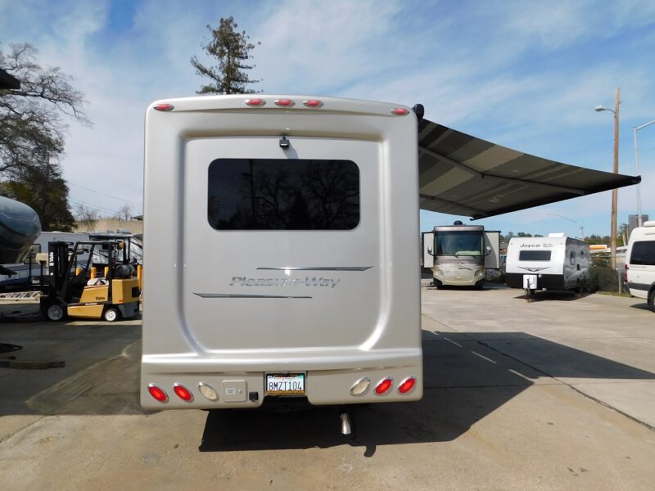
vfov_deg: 58.9
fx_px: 435
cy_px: 246
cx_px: 328
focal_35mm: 23
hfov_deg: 73.9
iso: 125
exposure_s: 1/640
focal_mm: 4
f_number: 6
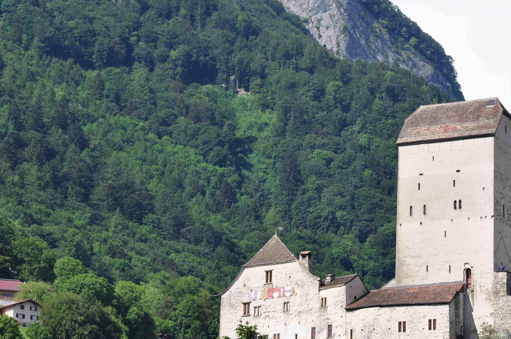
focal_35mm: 216
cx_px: 330
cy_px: 172
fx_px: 3062
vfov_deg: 6.3
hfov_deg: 9.5
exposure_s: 1/250
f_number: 10
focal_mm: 98
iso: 200
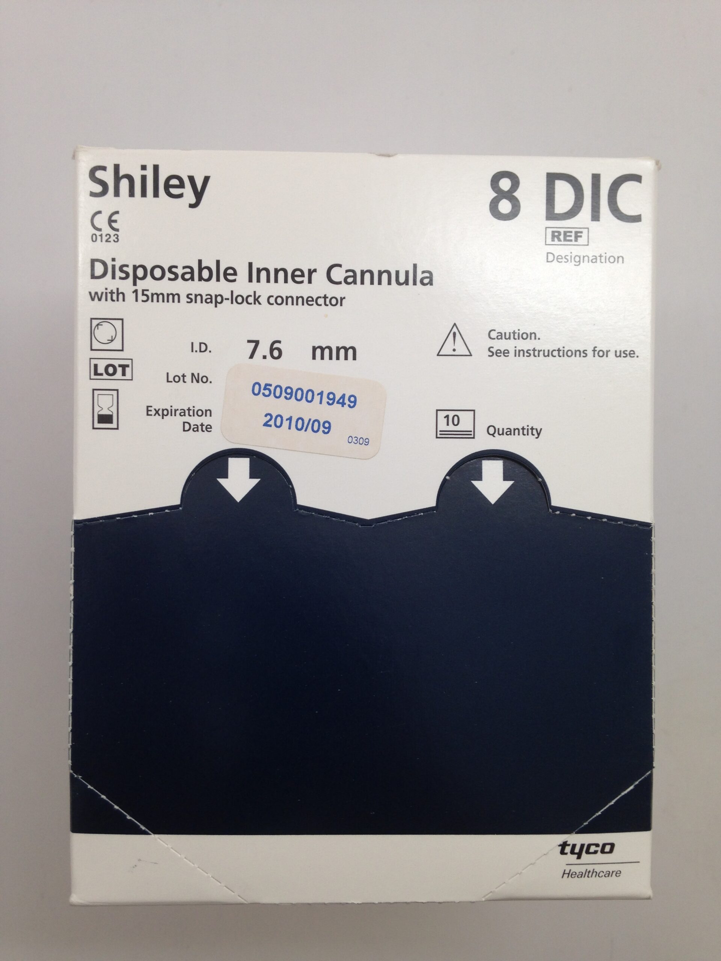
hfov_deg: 42.9
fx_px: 916
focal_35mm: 33
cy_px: 480
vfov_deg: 55.4
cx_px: 360
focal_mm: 4.12
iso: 50
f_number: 2.4
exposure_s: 1/60
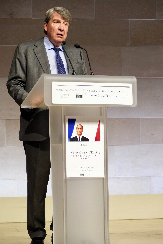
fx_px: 815
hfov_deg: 11.4
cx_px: 82
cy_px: 122
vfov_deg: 17.1
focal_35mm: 120
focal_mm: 80
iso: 2000
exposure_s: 1/120
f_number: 4
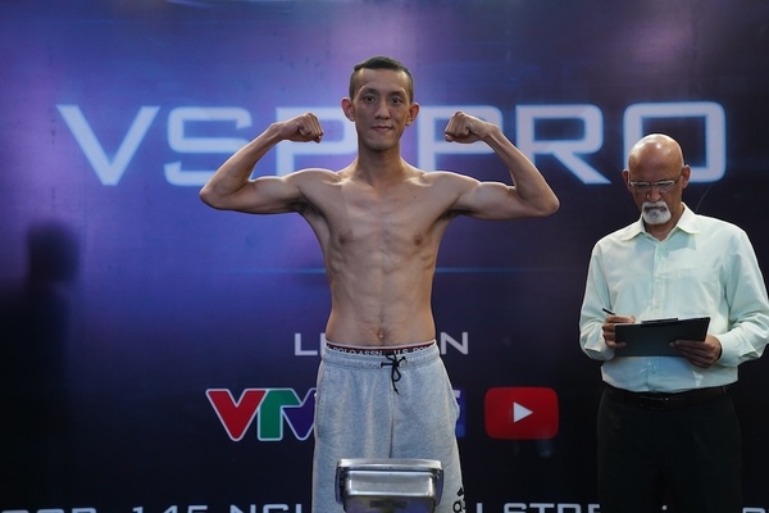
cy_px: 256
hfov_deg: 37.5
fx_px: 1132
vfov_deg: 25.5
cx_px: 384
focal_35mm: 53
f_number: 2.8
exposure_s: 1/200
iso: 4000
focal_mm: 53
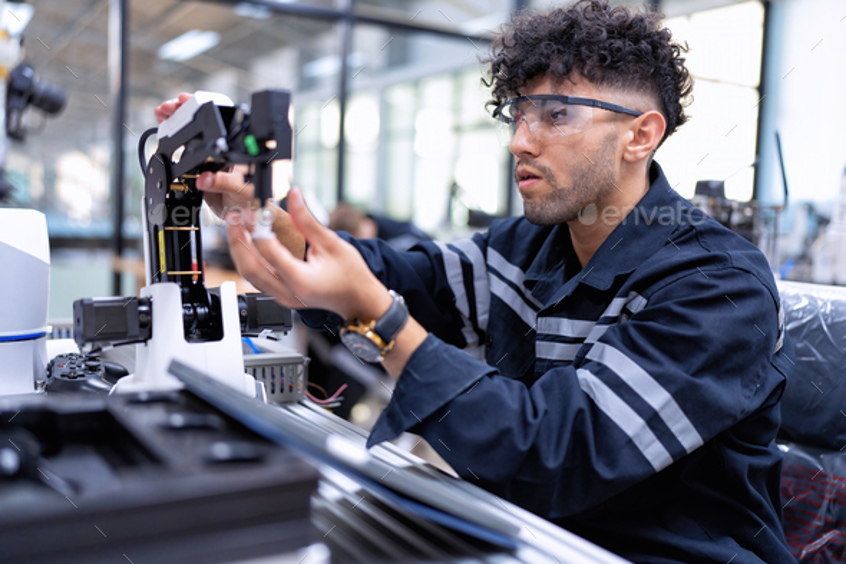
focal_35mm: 35
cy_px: 282
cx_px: 423
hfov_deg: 54.4
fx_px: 822
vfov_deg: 37.8
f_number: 1.4
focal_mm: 35
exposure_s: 1/500
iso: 1000
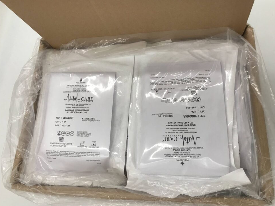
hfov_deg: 61.7
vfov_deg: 48.2
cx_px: 139
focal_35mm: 29
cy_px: 100
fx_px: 230
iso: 20
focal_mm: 3.99
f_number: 1.8
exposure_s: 1/40
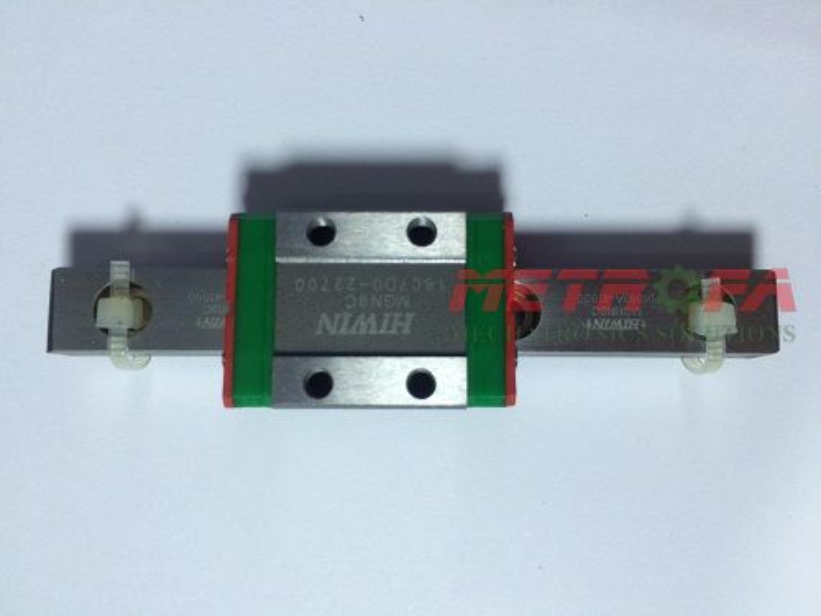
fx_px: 688
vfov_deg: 48.2
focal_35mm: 29
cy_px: 308
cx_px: 410
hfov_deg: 61.7
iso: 40
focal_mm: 4.15
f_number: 2.2
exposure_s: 1/50
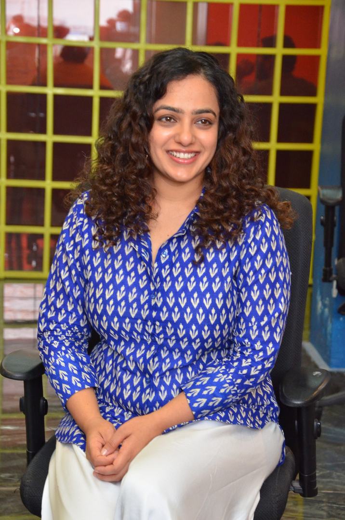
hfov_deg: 12.1
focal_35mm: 112
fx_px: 1623
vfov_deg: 18.2
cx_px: 172
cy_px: 260
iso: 2000
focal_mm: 75
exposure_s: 1/125
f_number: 8
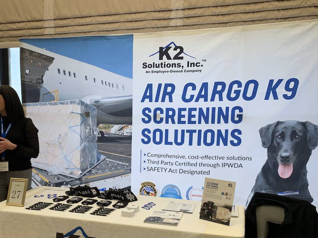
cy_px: 161
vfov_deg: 37.3
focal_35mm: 38
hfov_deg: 48.5
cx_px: 120
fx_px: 349
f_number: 1.8
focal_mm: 4.25
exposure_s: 1/444
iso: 25
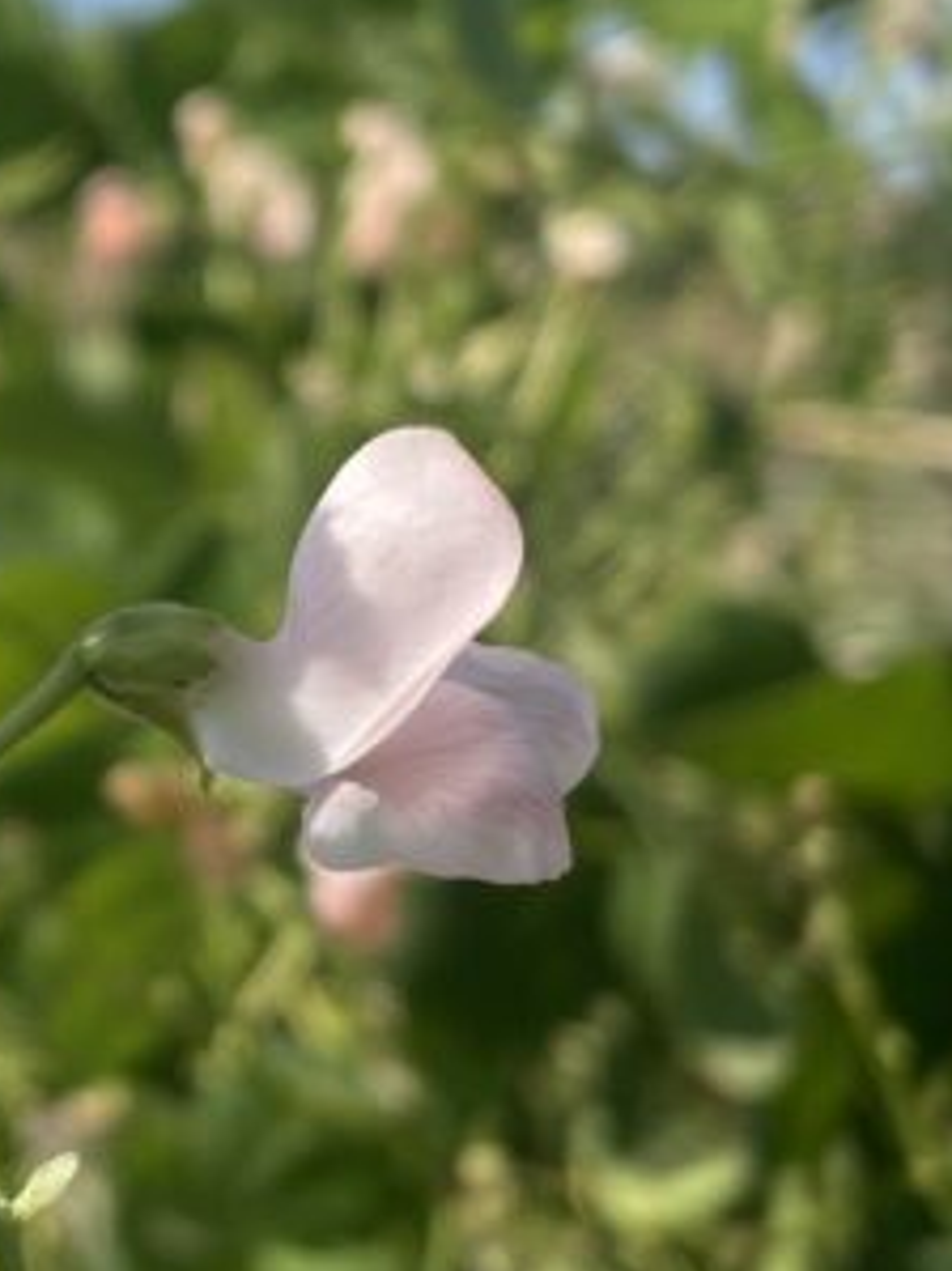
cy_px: 574
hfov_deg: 16.2
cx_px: -64
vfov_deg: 22.0
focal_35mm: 89
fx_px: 3266
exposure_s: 1/2817
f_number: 1.6
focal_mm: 4.2
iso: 32
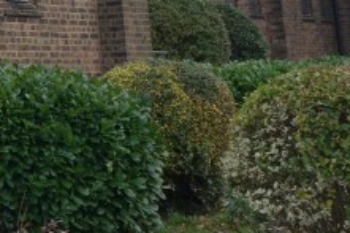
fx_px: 1234
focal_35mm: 127
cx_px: -211
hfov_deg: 14.7
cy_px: -174
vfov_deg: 10.2
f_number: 4
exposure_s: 1/125
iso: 125
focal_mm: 10.28
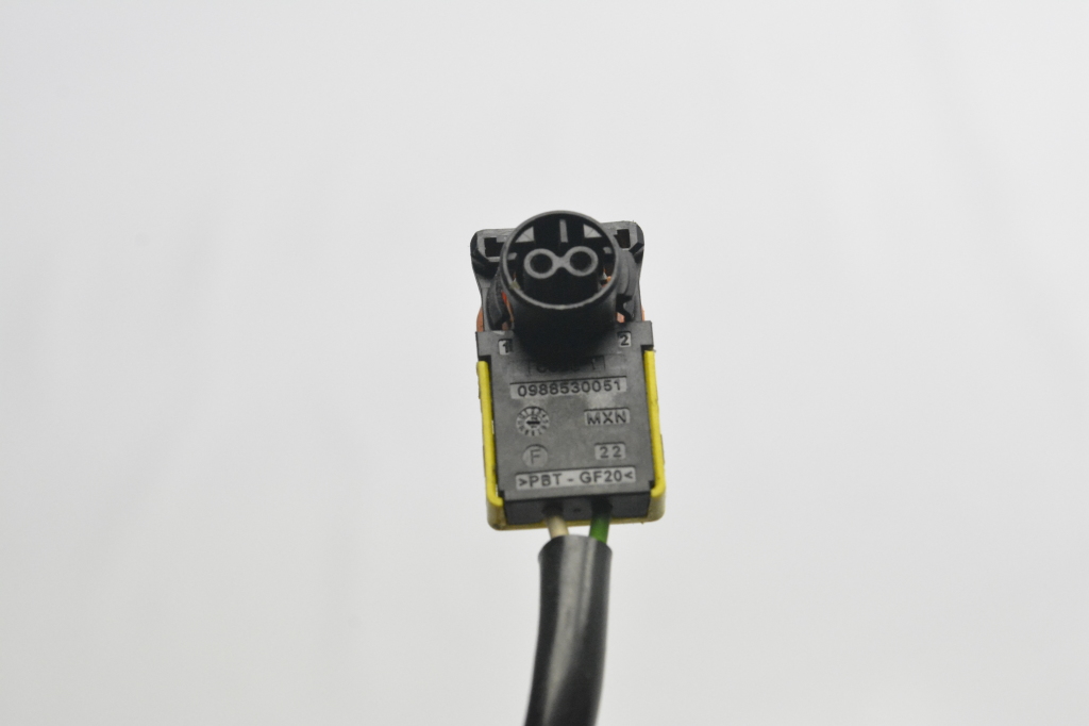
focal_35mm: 82
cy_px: 363
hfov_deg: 24.6
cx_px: 544
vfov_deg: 16.5
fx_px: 2495
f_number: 11
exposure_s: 1/500
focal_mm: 55
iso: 6400
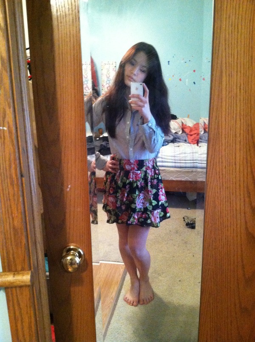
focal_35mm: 35
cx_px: 128
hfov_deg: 40.6
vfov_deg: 52.7
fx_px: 345
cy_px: 171
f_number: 2.8
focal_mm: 3.85
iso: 800
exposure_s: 1/15
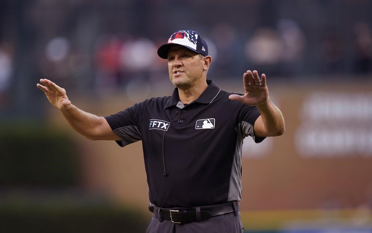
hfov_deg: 3.7
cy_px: 116
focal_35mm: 572
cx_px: 186
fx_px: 5800
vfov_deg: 2.3
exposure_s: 1/1000
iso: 2000
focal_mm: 560
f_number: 4
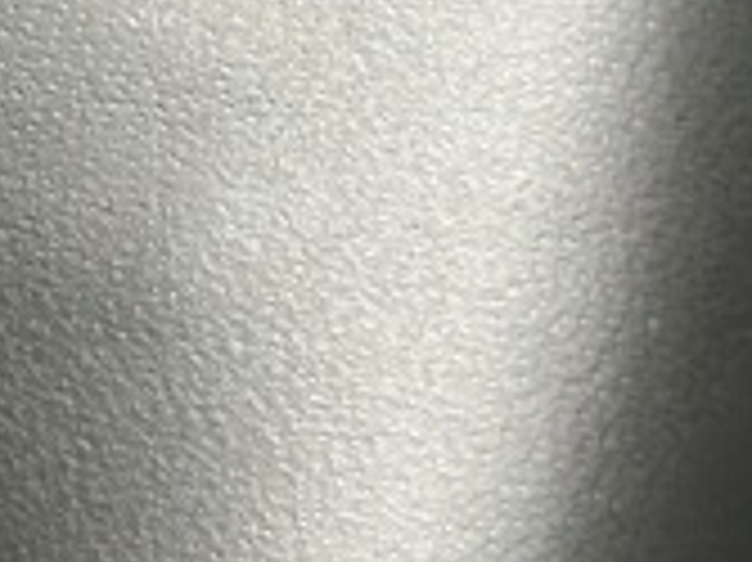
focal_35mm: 294
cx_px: -1000
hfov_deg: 6.4
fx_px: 6382
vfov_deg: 5.0
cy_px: -472
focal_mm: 6.86
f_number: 1.78
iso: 320
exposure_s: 1/40
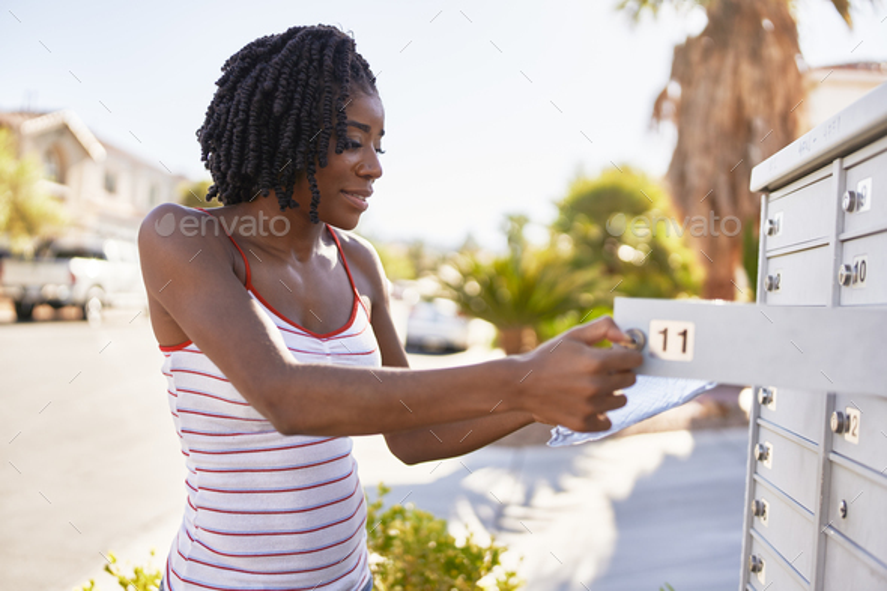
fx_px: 862
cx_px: 444
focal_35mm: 35
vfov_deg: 37.8
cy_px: 296
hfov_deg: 54.4
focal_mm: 35
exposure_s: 1/2000
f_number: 2
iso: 100
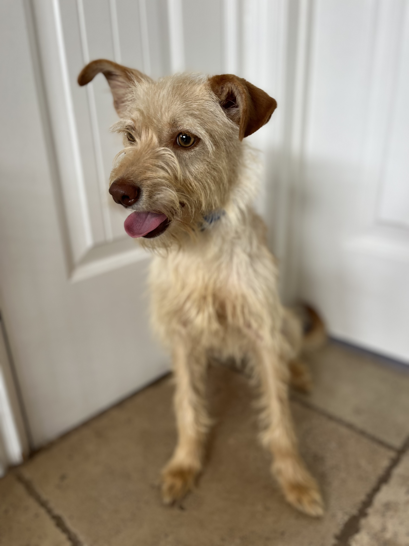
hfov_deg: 53.1
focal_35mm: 26
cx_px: 204
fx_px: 410
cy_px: 273
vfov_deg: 67.3
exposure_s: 1/121
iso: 50
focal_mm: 5.1
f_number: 1.6
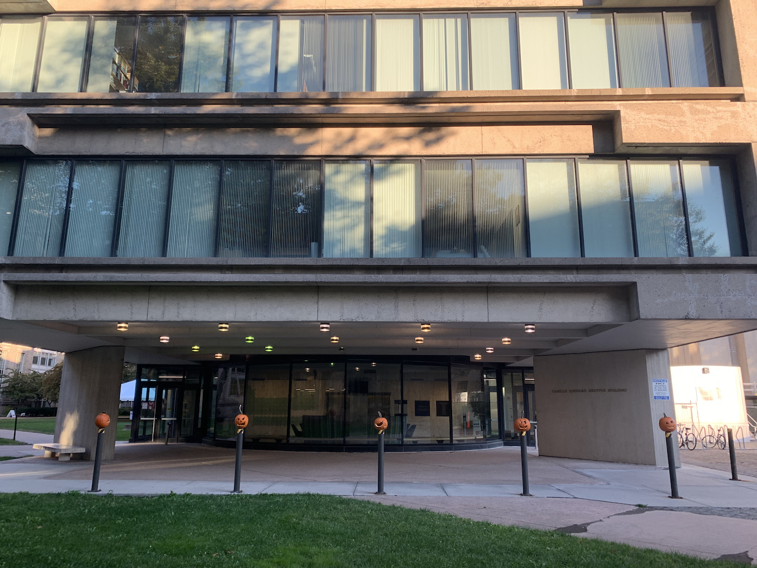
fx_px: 569
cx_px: 378
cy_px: 284
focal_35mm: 26
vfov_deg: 53.1
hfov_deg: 67.3
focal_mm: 4.25
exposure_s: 1/196
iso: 25
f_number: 1.8
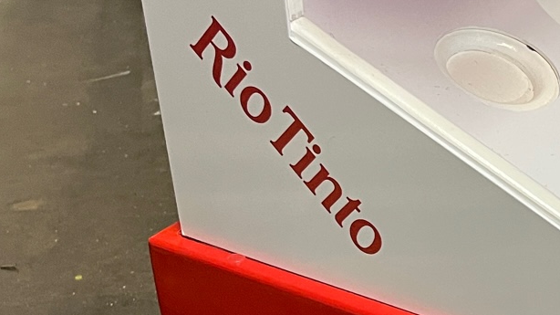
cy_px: 267
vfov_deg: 12.9
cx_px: 607
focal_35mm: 93
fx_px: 1381
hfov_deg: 21.8
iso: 250
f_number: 1.6
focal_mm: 5.1
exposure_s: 1/50
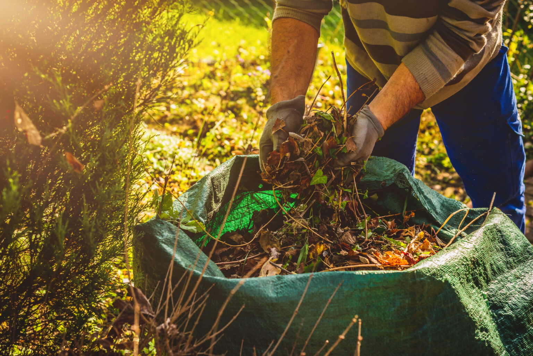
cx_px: 266
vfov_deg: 27.0
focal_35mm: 50
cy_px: 178
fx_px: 740
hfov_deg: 39.6
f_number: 5
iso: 160
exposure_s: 1/250
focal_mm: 50
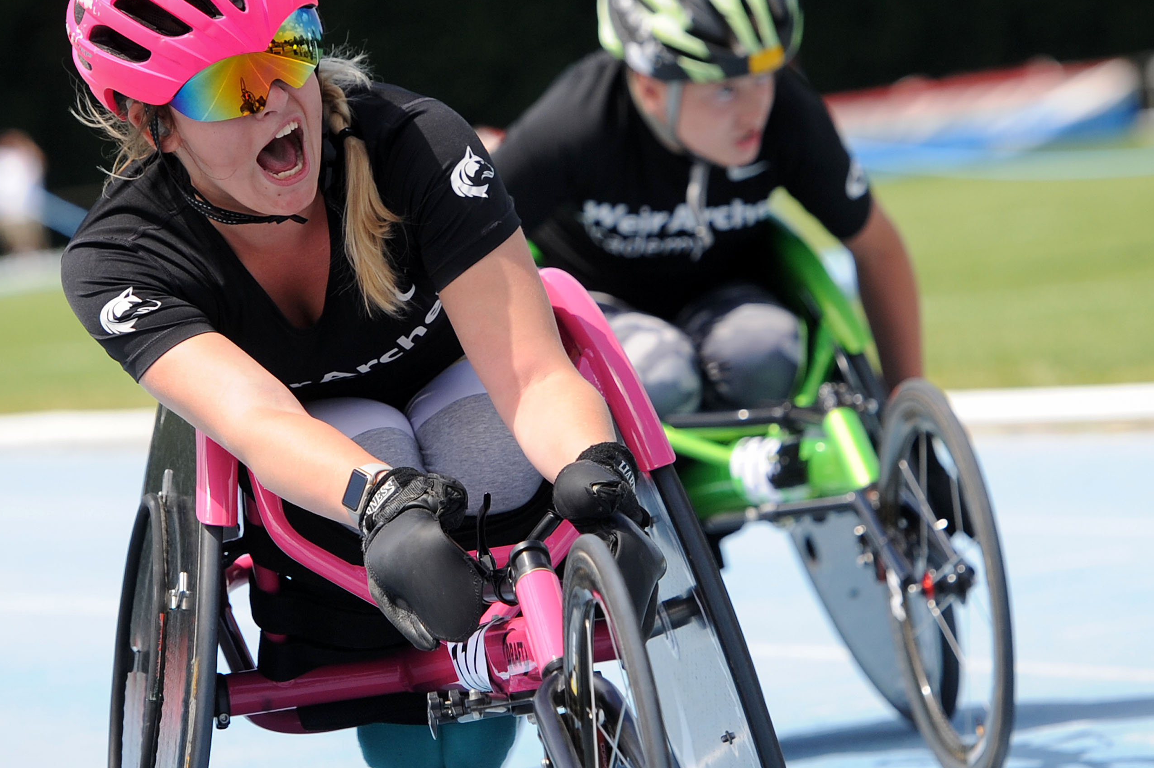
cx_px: 626
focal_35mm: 267
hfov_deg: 7.7
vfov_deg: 5.1
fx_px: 8554
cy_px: 491
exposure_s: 1/2000
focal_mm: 160
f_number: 4
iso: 320
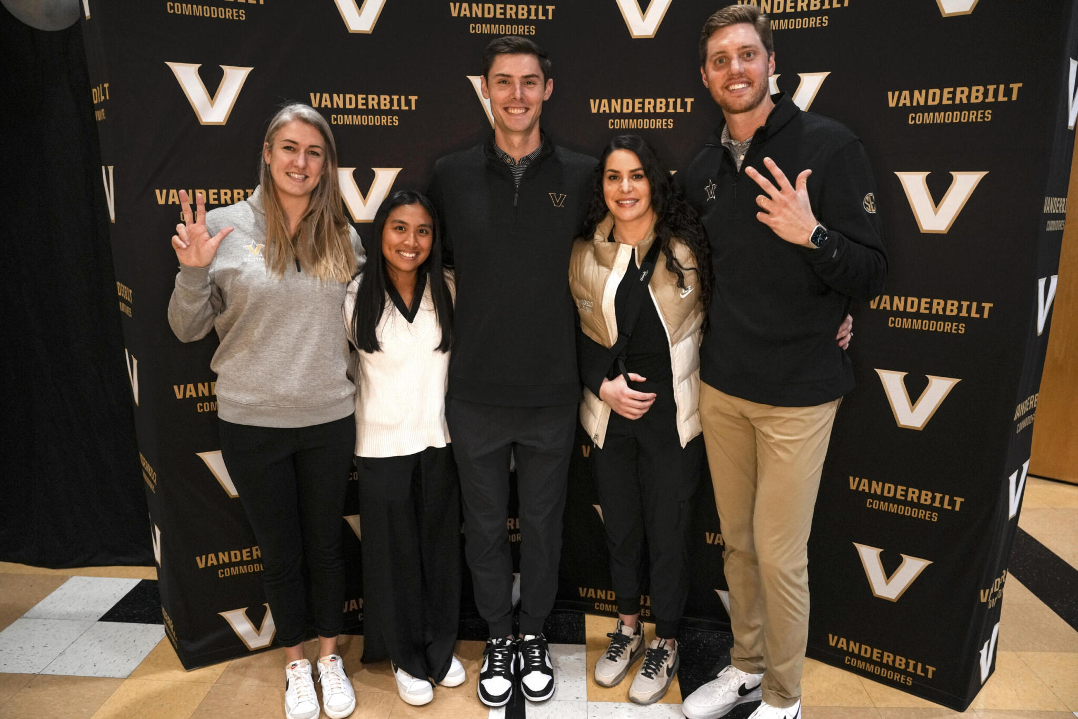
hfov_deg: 73.7
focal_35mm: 24
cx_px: 539
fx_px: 719
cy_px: 360
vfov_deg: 53.1
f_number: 2.8
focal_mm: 24
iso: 2500
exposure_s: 1/160
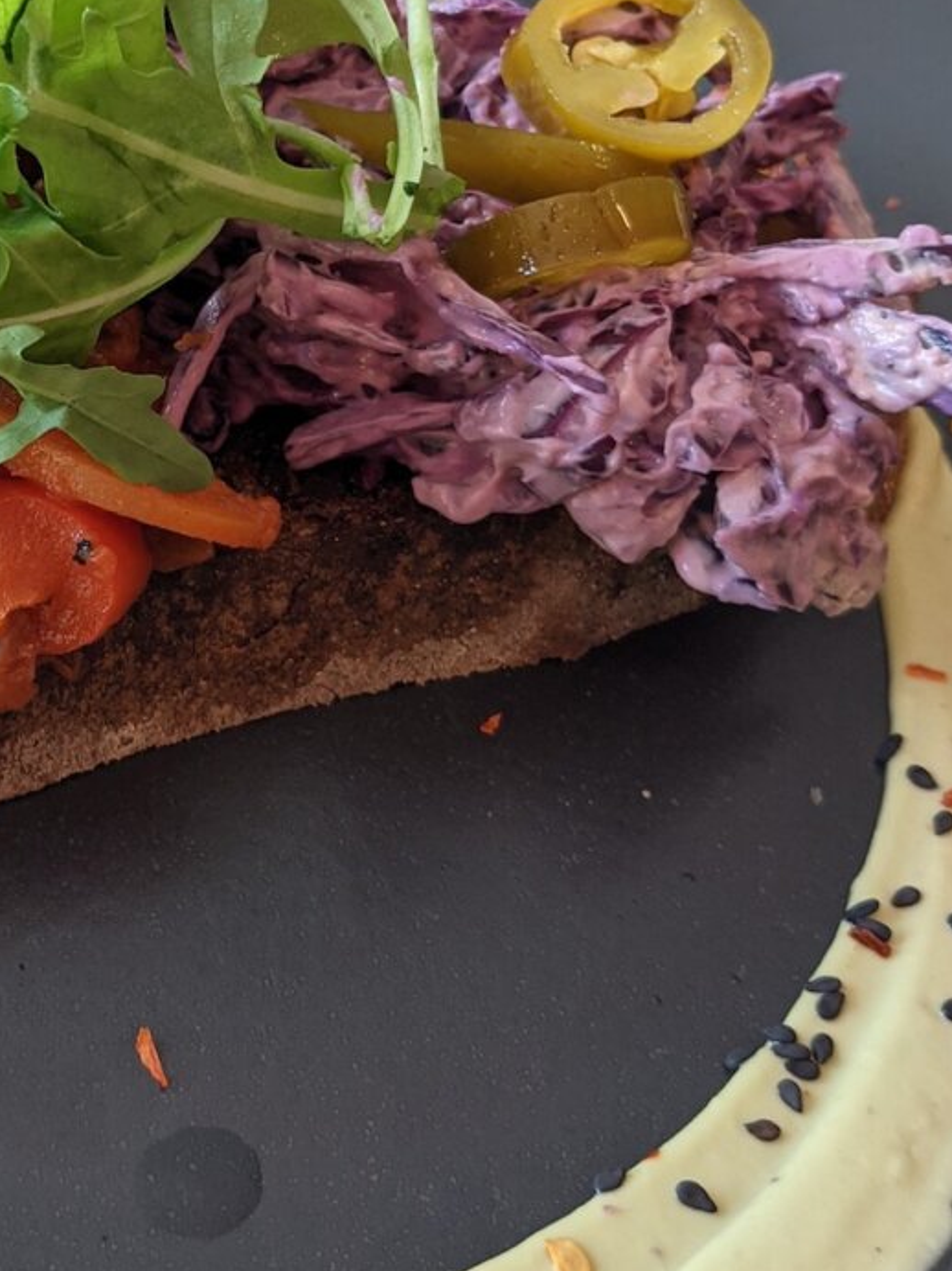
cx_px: 74
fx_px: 2201
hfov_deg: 23.7
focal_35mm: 60
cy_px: 335
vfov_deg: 31.7
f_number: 1.73
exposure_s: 1/153
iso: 46
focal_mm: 4.38
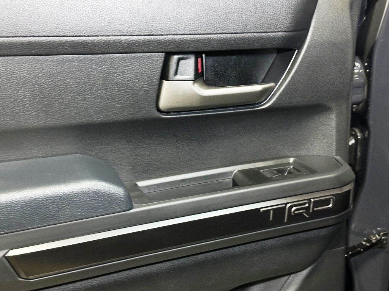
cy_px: 146
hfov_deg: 39.7
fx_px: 539
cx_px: 194
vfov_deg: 30.3
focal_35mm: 48
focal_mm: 6.86
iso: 640
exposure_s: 1/30
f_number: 1.78
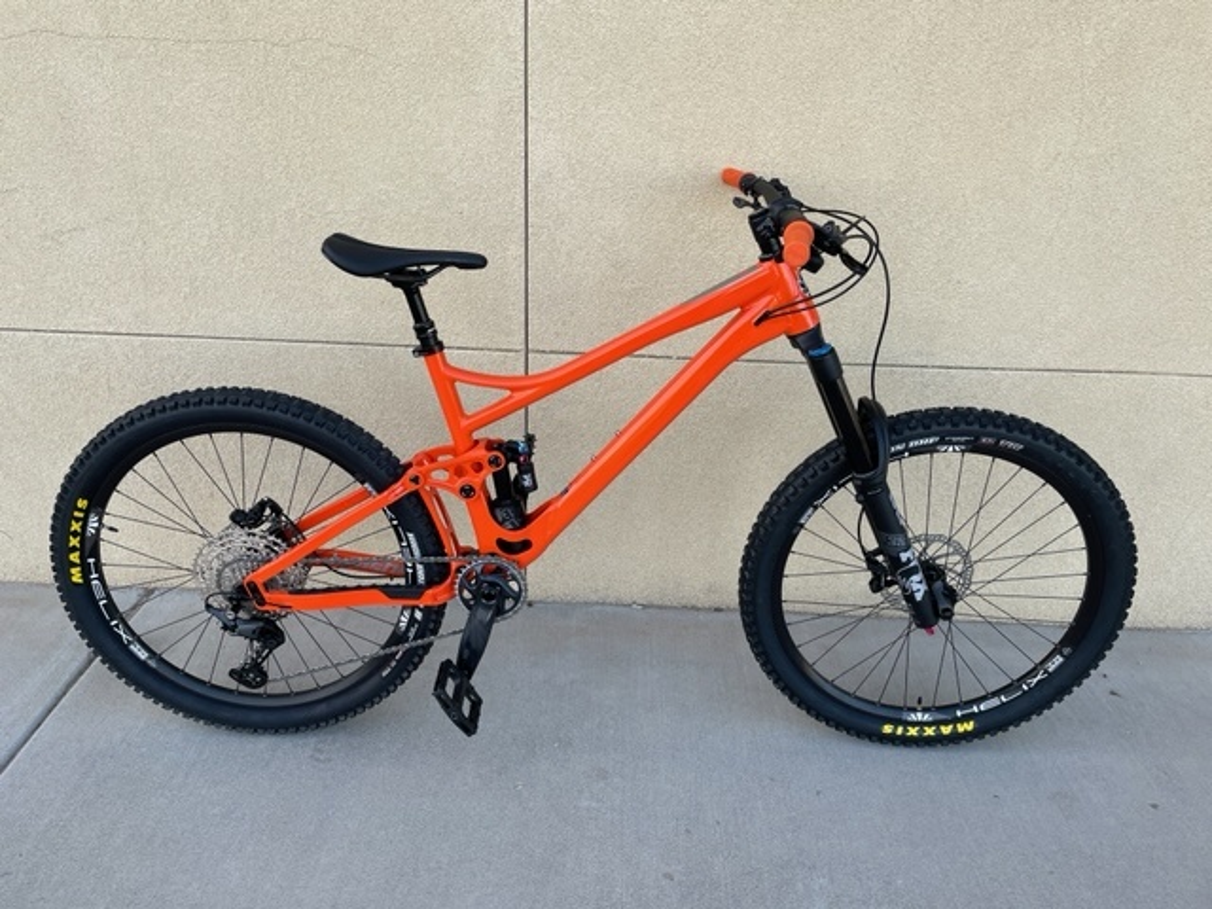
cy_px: 454
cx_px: 606
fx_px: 910
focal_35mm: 26
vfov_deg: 53.1
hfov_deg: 67.3
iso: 32
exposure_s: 1/284
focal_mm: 4.2
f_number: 1.6
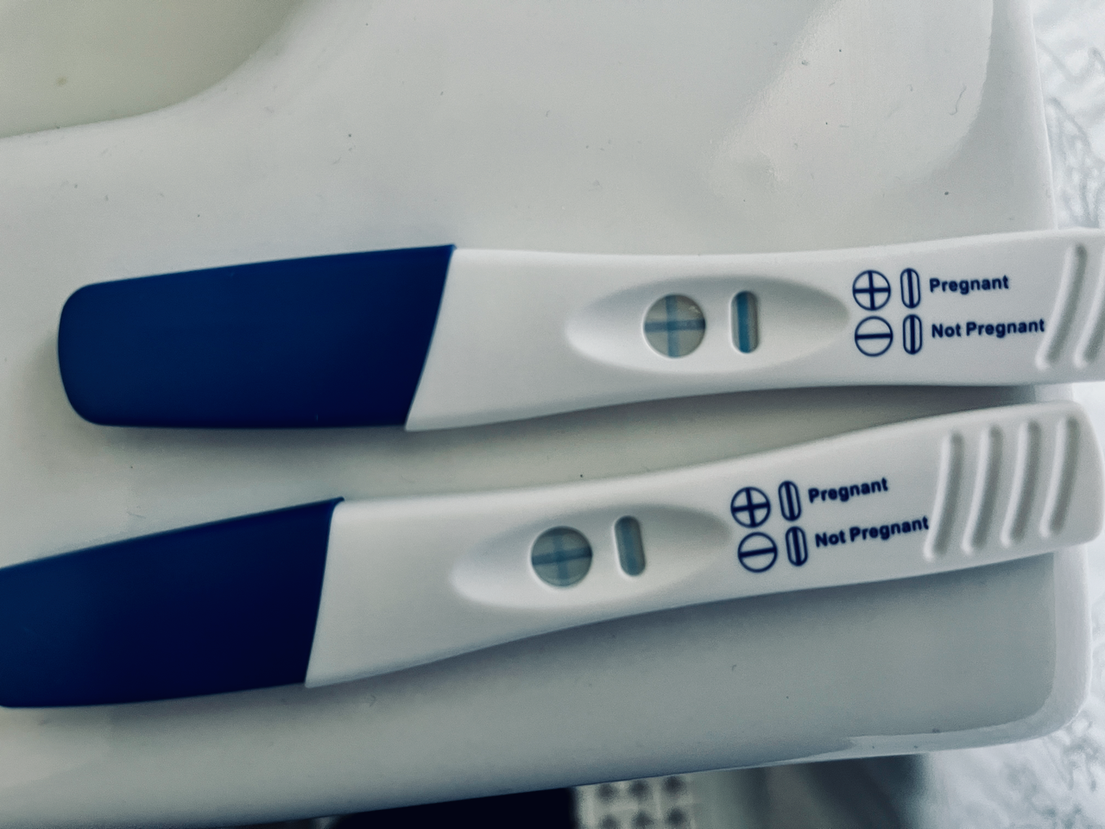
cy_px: 414
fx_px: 830
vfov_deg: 53.1
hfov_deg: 67.3
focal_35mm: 26
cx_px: 552
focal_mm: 5.1
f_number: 1.6
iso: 250
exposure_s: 1/60
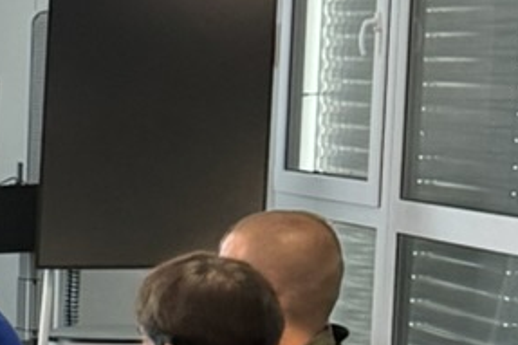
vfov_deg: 7.5
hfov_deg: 10.7
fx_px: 2560
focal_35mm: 178
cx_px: -487
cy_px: 562
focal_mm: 6.76
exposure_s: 1/60
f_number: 1.78
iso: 400
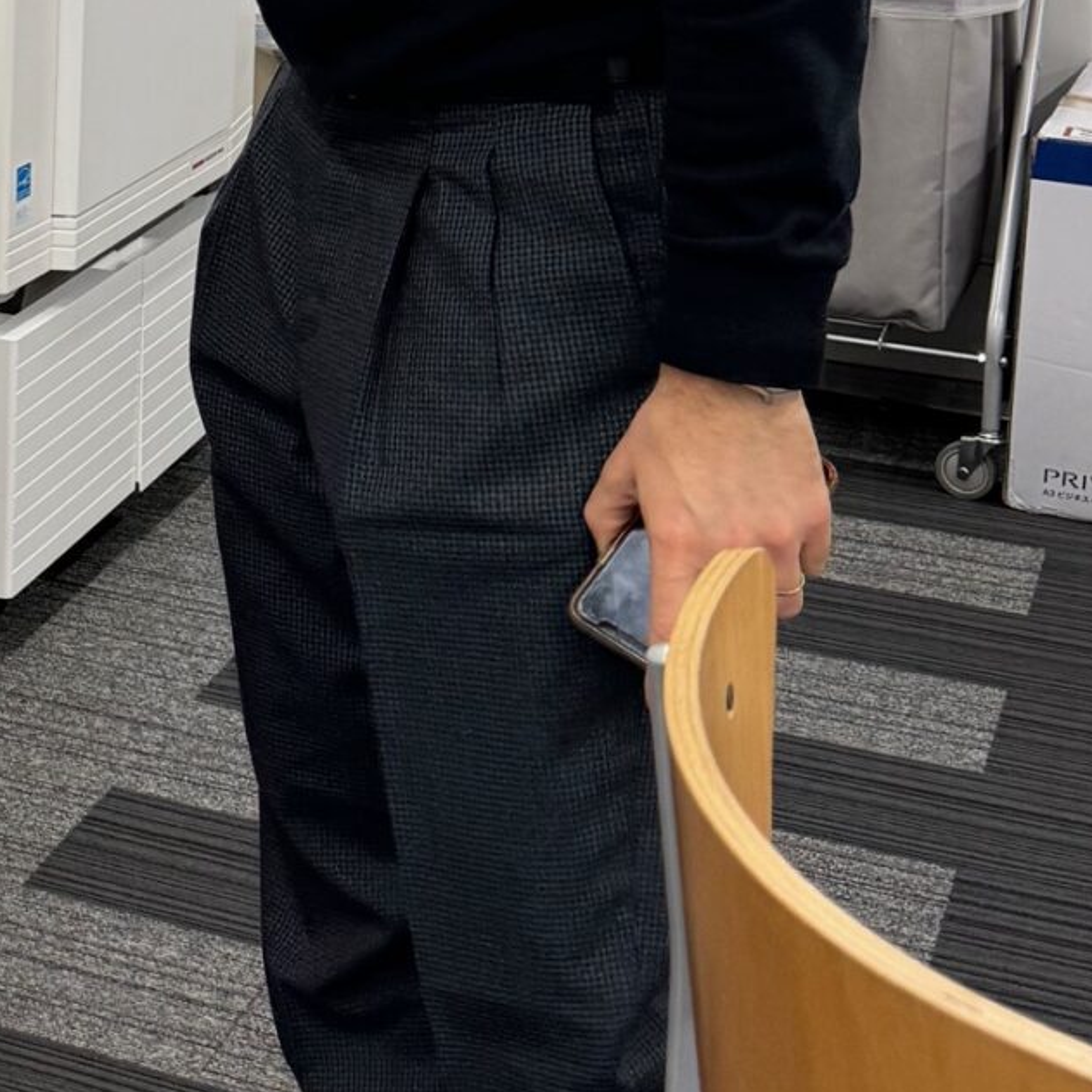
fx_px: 3069
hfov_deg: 18.5
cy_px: -90
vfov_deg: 19.4
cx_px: -396
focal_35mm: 86
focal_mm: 6.86
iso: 125
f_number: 1.78
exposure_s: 1/121
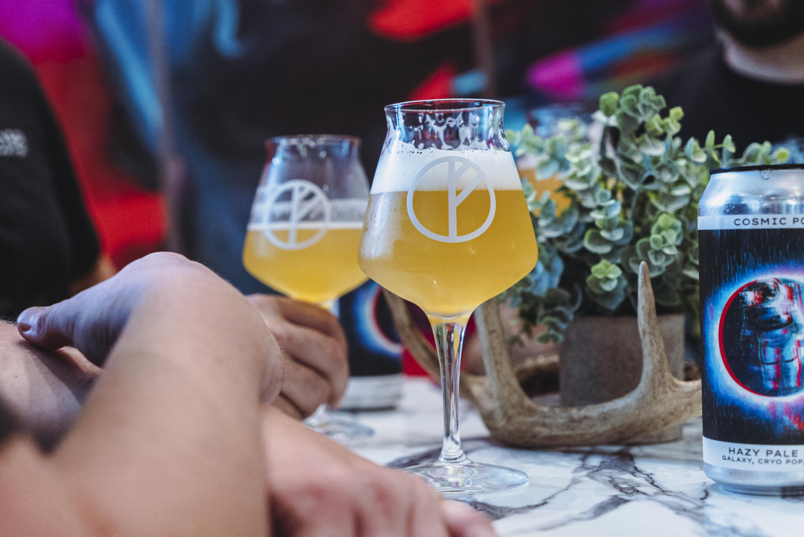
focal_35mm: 61
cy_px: 268
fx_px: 1363
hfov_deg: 32.9
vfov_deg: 22.3
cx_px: 402
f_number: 4
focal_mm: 61
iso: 2500
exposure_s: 1/200
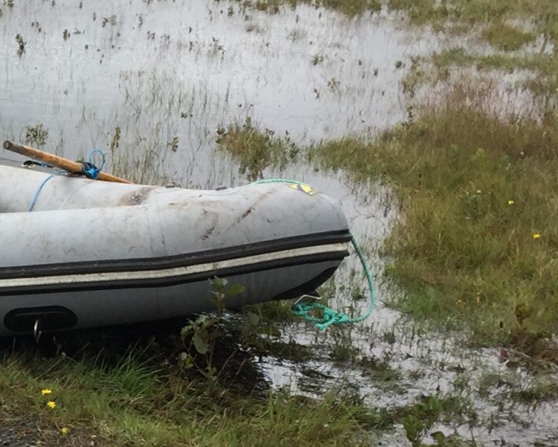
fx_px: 1701
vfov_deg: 14.8
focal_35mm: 103
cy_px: 420
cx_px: -218
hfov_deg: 17.2
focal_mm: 4.15
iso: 32
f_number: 2.2
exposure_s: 1/557
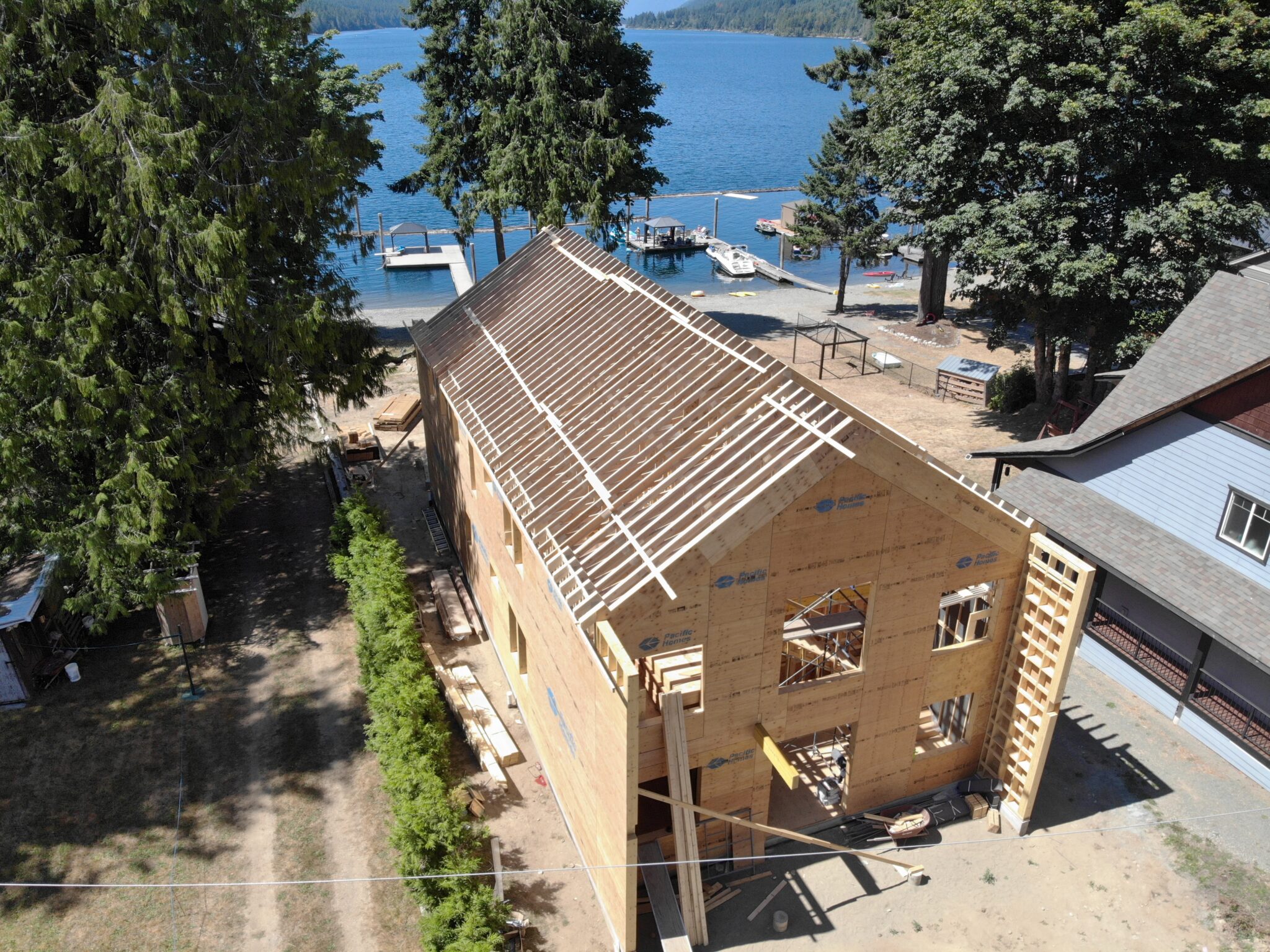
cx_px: 635
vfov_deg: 56.8
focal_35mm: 24
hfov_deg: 71.6
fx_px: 880
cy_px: 476
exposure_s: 1/583
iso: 100
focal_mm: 4.5
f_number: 2.8
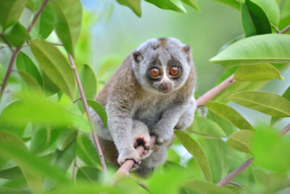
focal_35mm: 400
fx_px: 3223
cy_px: 97
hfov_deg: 5.2
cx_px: 145
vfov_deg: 3.4
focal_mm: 400
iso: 1100
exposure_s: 1/640
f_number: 5.6
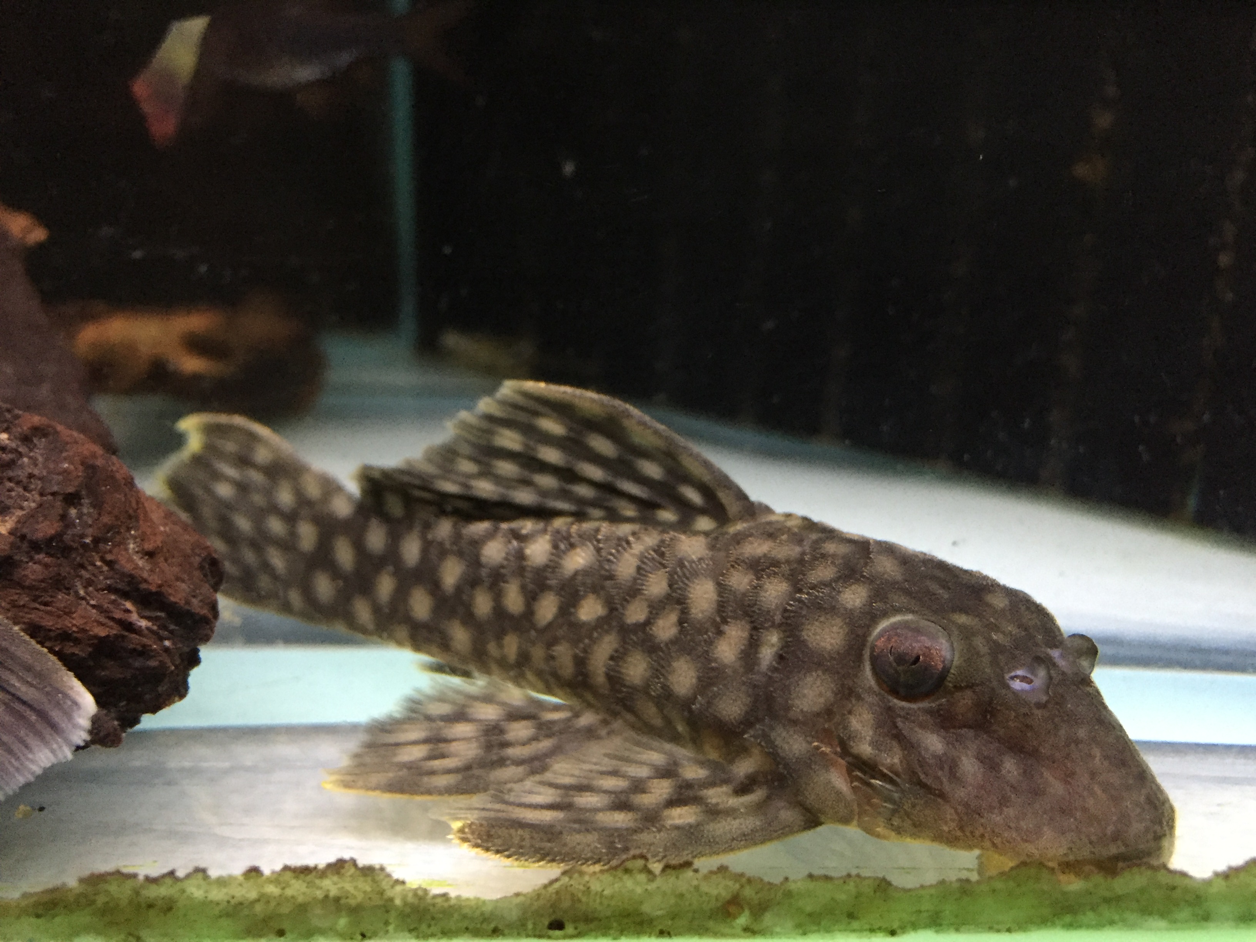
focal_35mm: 29
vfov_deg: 48.2
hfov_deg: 61.7
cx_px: 628
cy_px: 471
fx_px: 1052
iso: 250
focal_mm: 4.15
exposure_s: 1/25
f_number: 2.2
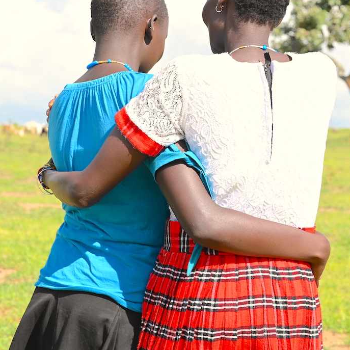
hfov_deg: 13.3
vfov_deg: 13.3
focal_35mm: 131
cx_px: 188
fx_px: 1499
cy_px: 128
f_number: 7.1
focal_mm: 70
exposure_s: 1/200
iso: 100
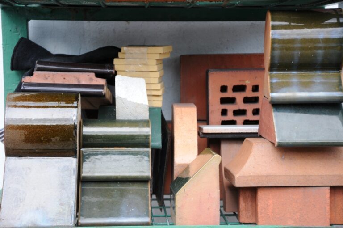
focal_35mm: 99
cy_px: 114
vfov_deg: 13.8
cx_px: 172
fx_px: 942
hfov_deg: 20.6
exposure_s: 1/80
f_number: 5.3
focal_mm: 66
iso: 200
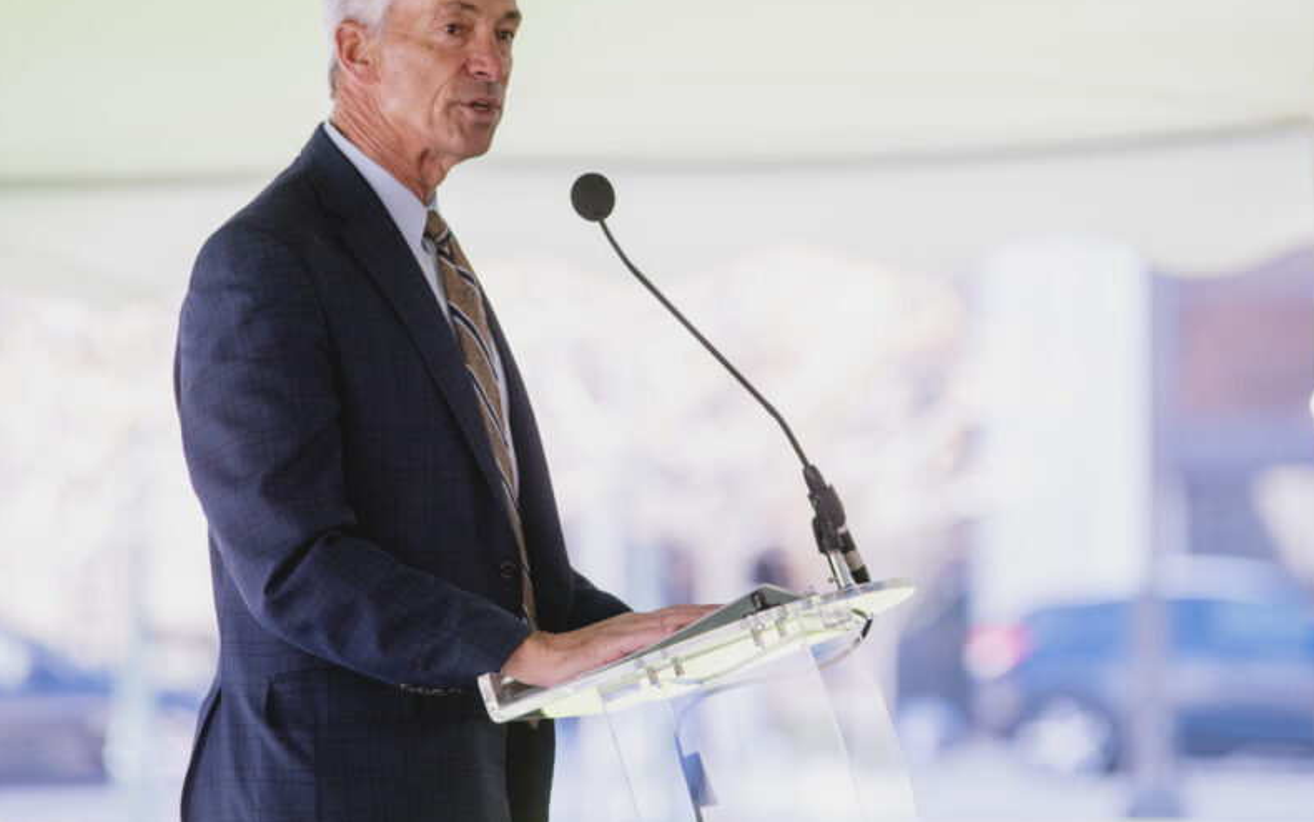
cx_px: 767
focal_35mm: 264
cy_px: 359
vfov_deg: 5.0
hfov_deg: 7.9
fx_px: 9455
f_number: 4
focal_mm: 200
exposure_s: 1/500
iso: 800
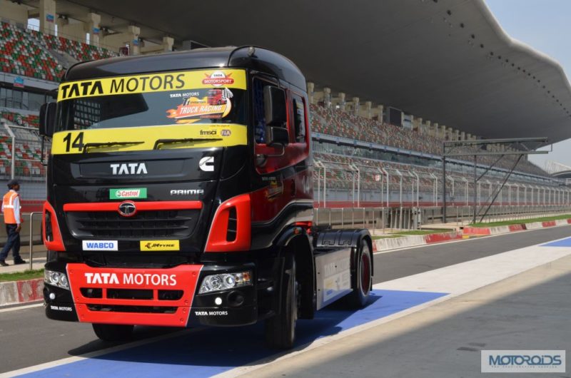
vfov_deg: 29.7
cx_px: 286
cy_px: 189
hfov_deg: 43.7
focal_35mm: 45
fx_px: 712
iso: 100
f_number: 9
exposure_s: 1/200
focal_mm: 30
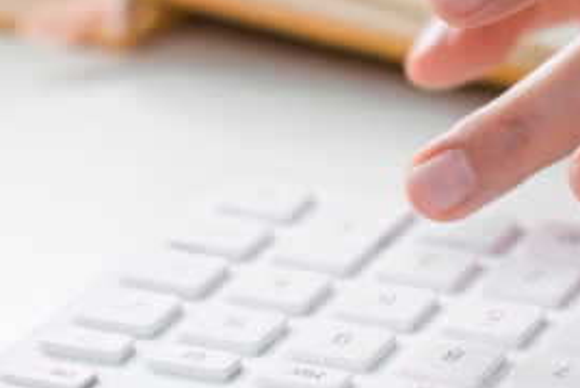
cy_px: -100
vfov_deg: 4.8
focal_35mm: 286
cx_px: 379
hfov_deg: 7.2
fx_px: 4610
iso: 125
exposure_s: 1/180
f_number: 2
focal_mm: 50
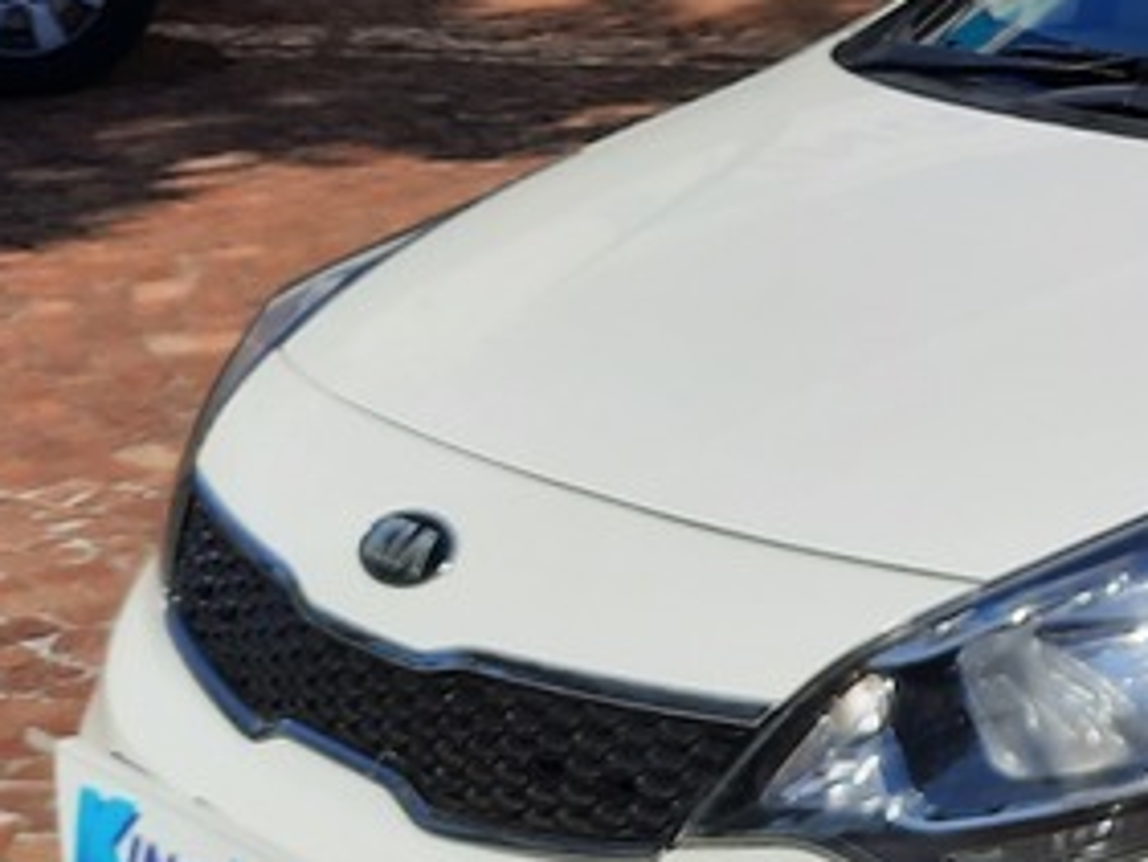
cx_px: 1548
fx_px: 3019
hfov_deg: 19.6
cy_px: 114
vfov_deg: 16.1
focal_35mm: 91
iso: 32
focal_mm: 4.6
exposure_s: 1/3195
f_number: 2
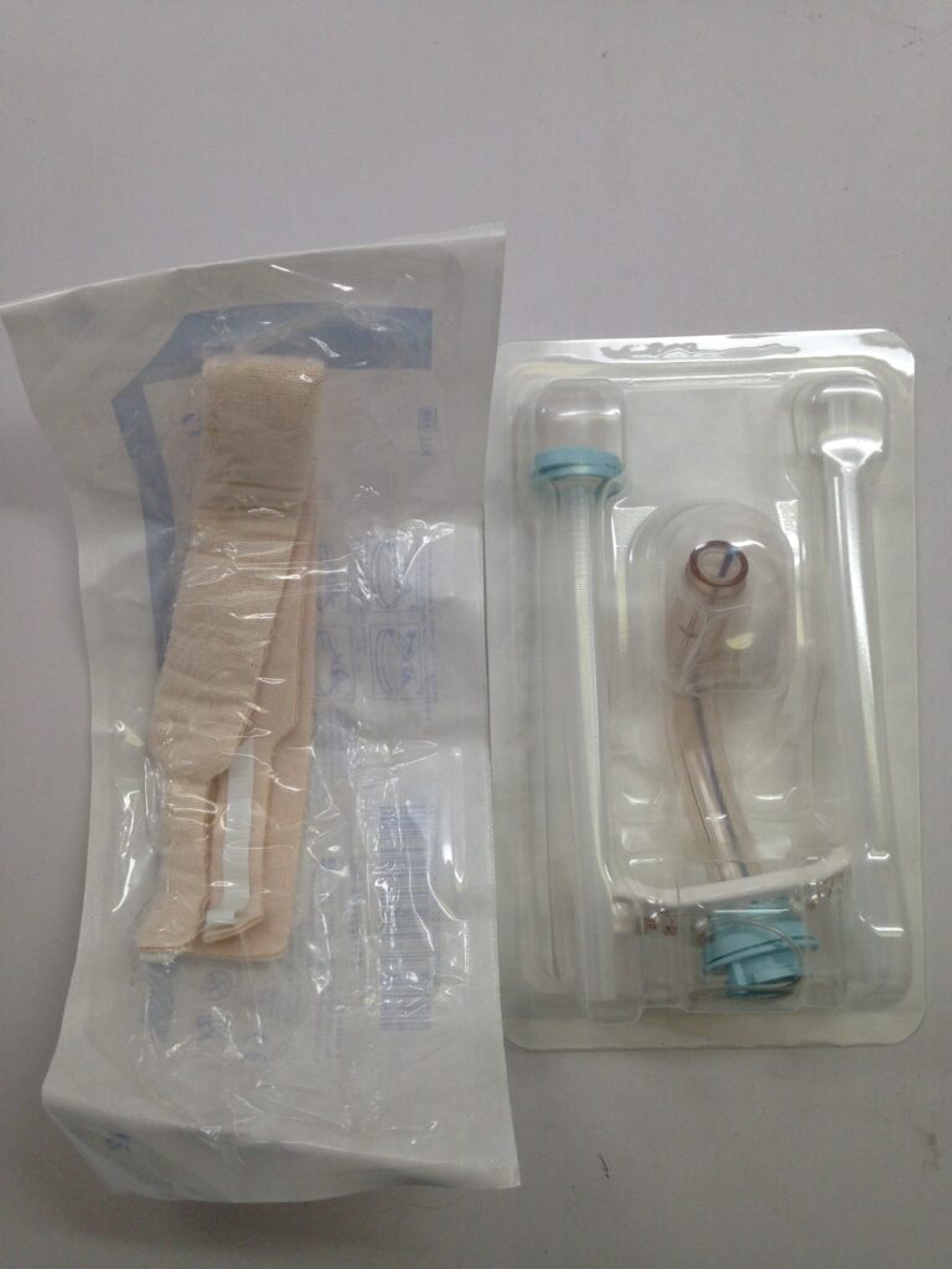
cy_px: 634
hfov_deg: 42.9
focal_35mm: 33
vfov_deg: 55.4
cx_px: 476
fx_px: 1210
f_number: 2.4
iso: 80
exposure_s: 1/120
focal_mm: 4.12
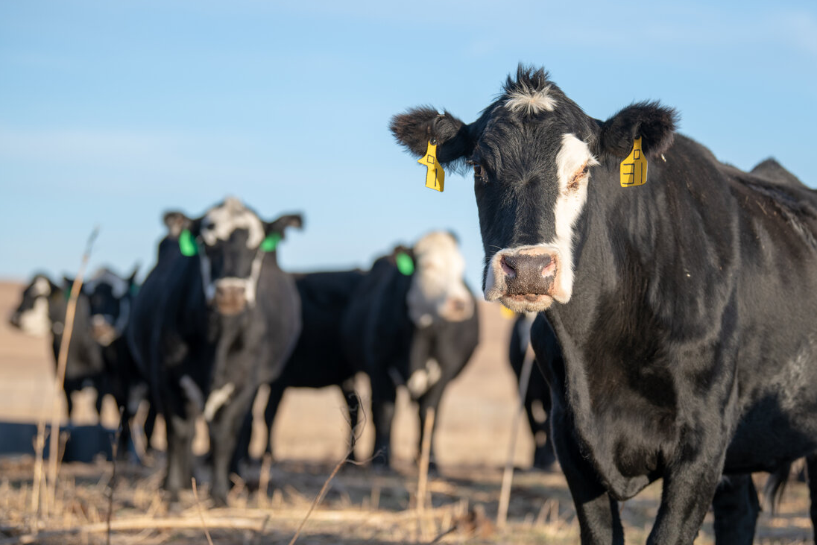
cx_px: 470
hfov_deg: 15.3
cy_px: 300
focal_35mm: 134
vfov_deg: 10.2
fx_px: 3041
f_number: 2.8
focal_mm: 102
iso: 64
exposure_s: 1/800
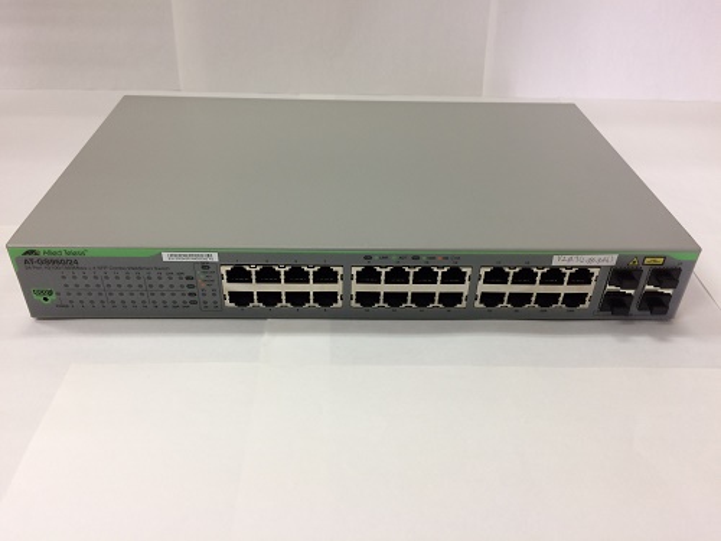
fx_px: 604
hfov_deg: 61.7
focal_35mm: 29
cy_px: 270
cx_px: 360
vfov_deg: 48.2
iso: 64
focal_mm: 4.15
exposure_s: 1/30
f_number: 2.2
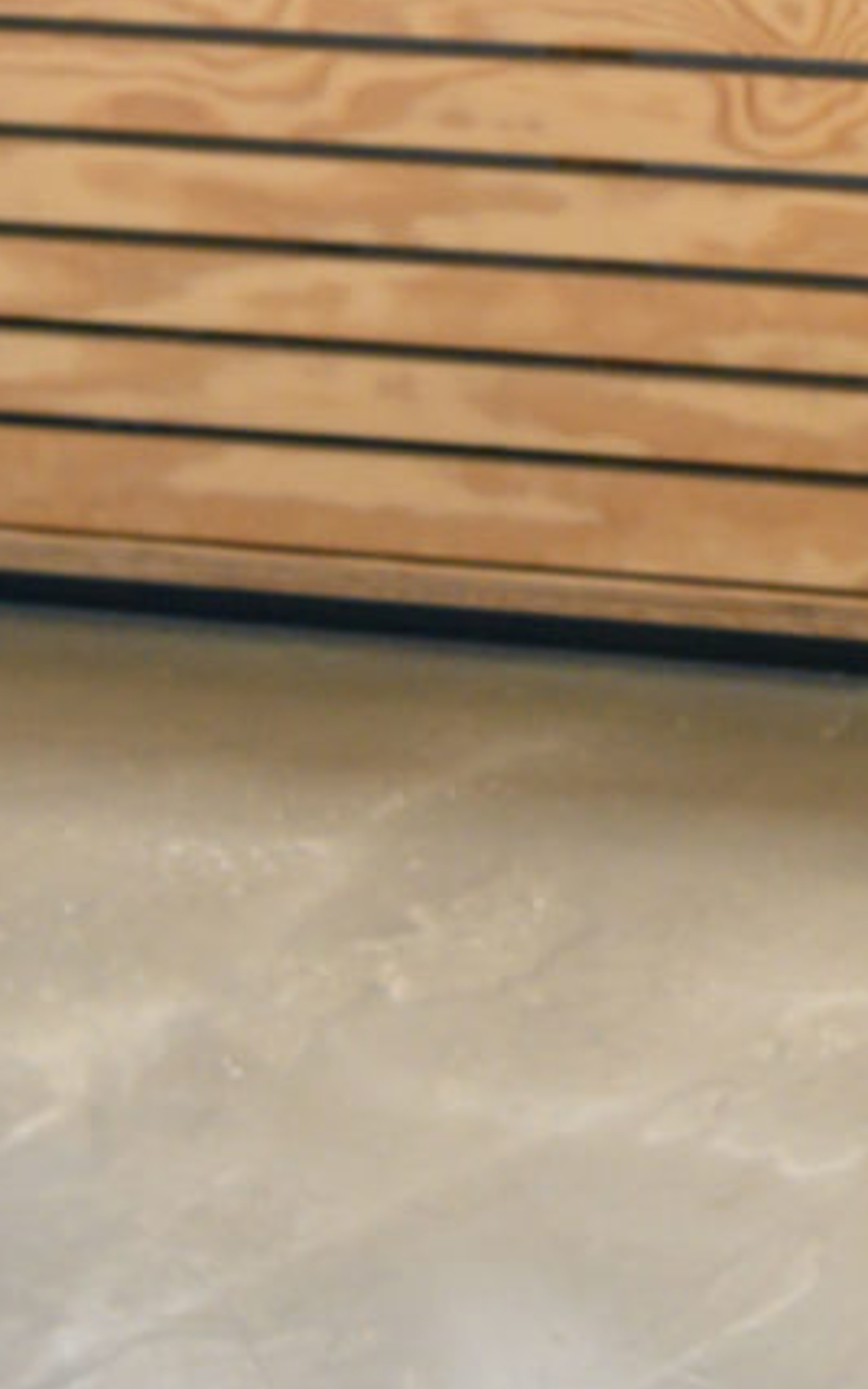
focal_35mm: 208
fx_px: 7870
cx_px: 2042
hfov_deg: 6.1
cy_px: 161
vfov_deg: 10.0
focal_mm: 34
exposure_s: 1/160
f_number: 5.6
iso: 640
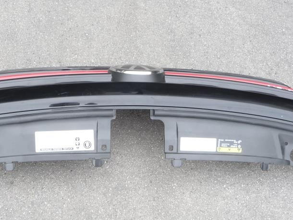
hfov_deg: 40.2
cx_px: 115
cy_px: 137
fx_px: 398
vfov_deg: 30.8
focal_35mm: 47
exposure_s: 1/80
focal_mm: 4.7
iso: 100
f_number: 3.3
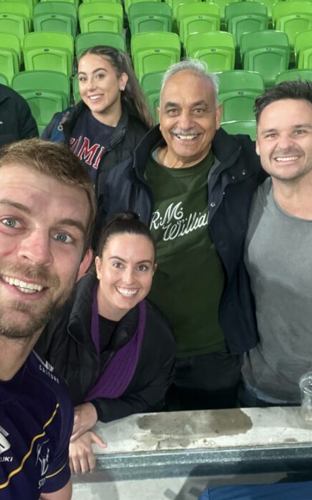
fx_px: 490
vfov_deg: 54.0
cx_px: 160
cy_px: 242
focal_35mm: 36
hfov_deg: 35.3
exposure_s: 1/60
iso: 200
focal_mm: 2.71
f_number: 2.2
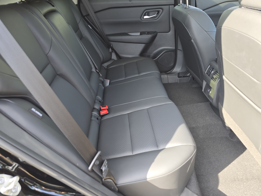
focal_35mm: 23
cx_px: 130
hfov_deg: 73.9
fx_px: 173
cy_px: 98
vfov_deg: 58.9
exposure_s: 1/180
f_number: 1.7
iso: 100
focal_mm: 6.3
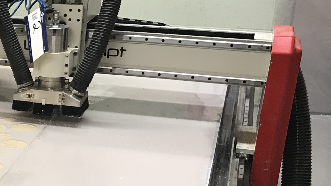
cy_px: 193
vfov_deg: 13.4
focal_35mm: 89
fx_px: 781
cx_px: -98
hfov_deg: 21.6
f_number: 1.8
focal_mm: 3.99
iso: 20
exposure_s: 1/33
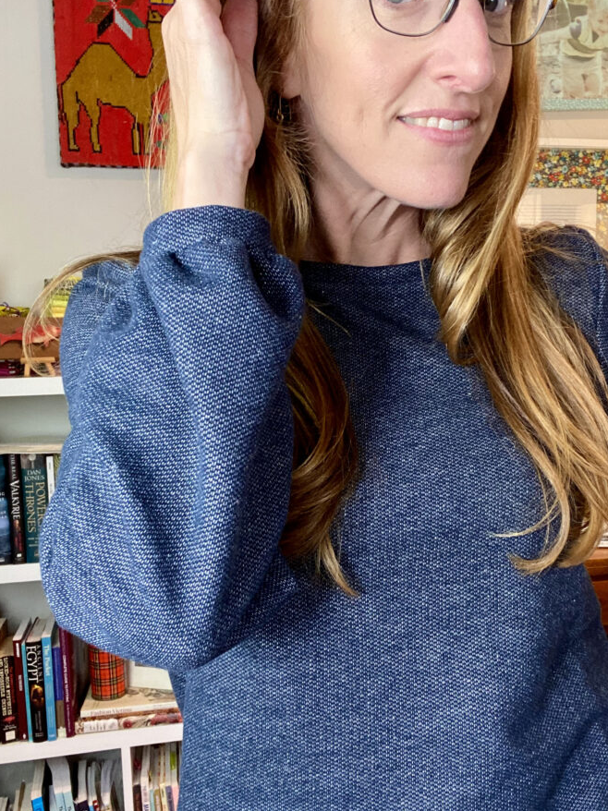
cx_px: 345
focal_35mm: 35
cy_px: 423
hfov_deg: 40.6
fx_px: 820
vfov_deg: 52.6
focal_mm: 2.71
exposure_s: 1/60
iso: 200
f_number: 2.2
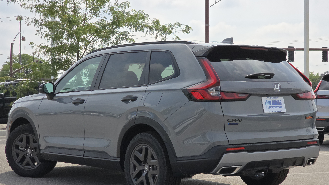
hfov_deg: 27.5
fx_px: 672
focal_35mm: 77
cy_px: 103
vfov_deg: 15.7
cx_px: 162
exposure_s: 1/2921
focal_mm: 7.9
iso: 50
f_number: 2.4
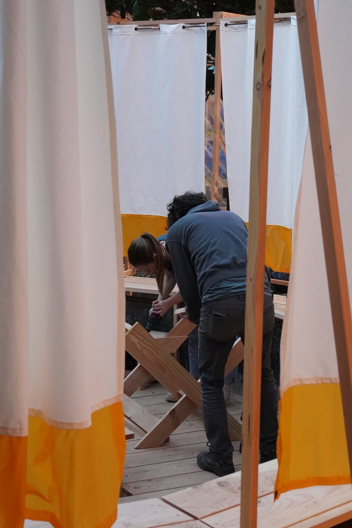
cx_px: 176
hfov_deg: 20.3
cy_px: 264
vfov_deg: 30.1
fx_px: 983
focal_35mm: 67
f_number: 6.3
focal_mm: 45
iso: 8000
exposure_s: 1/2000
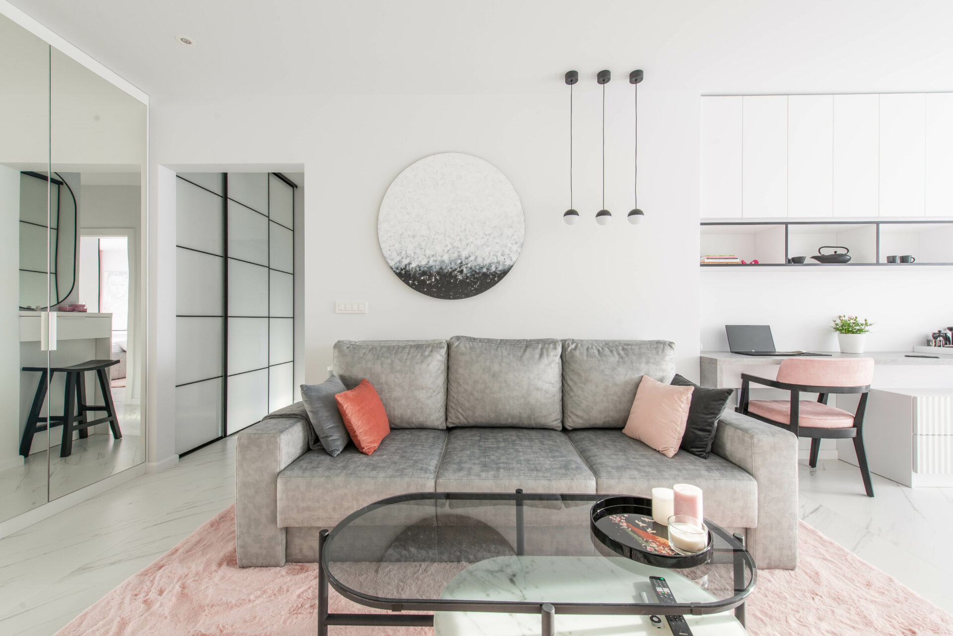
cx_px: 476
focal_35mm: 14
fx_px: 371
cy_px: 318
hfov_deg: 104.2
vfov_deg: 81.2
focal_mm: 14
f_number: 10
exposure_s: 1/10
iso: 125
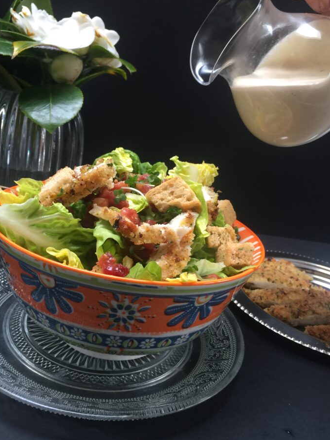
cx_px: 143
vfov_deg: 55.3
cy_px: 210
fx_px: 419
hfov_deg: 42.9
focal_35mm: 33
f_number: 2.2
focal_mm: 4.15
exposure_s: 1/17
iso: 40
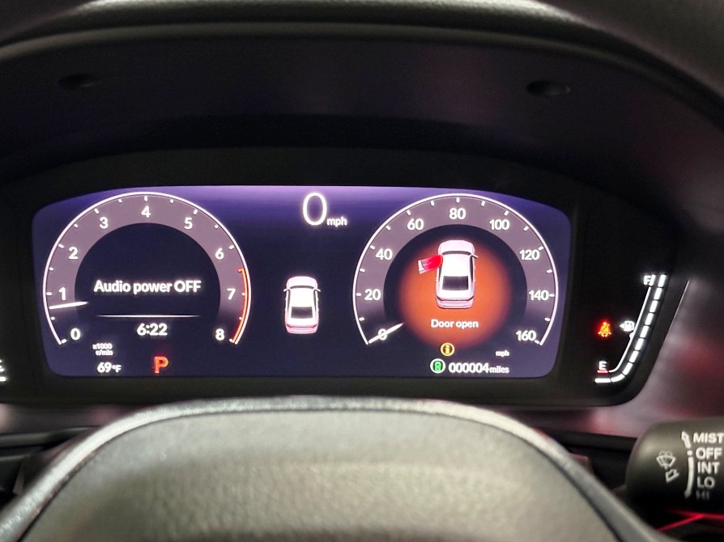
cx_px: 310
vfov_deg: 26.5
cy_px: 283
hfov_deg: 34.9
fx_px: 1150
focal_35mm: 55
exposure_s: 1/30
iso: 640
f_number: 1.78
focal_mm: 6.86
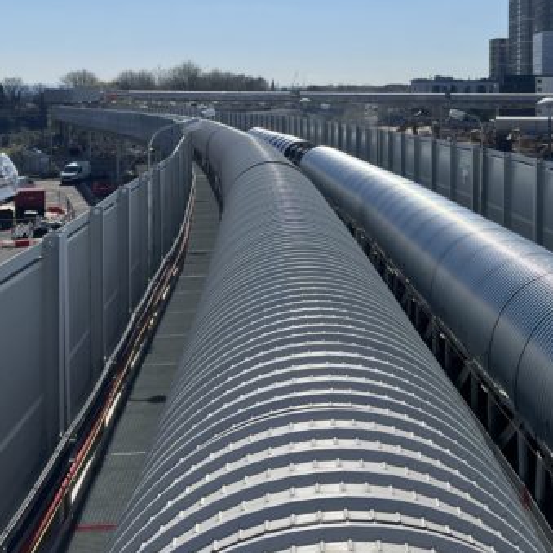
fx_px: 940
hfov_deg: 32.3
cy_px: 119
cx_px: 405
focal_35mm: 52
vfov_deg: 32.0
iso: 50
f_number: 1.5
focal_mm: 5.7
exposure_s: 1/10309
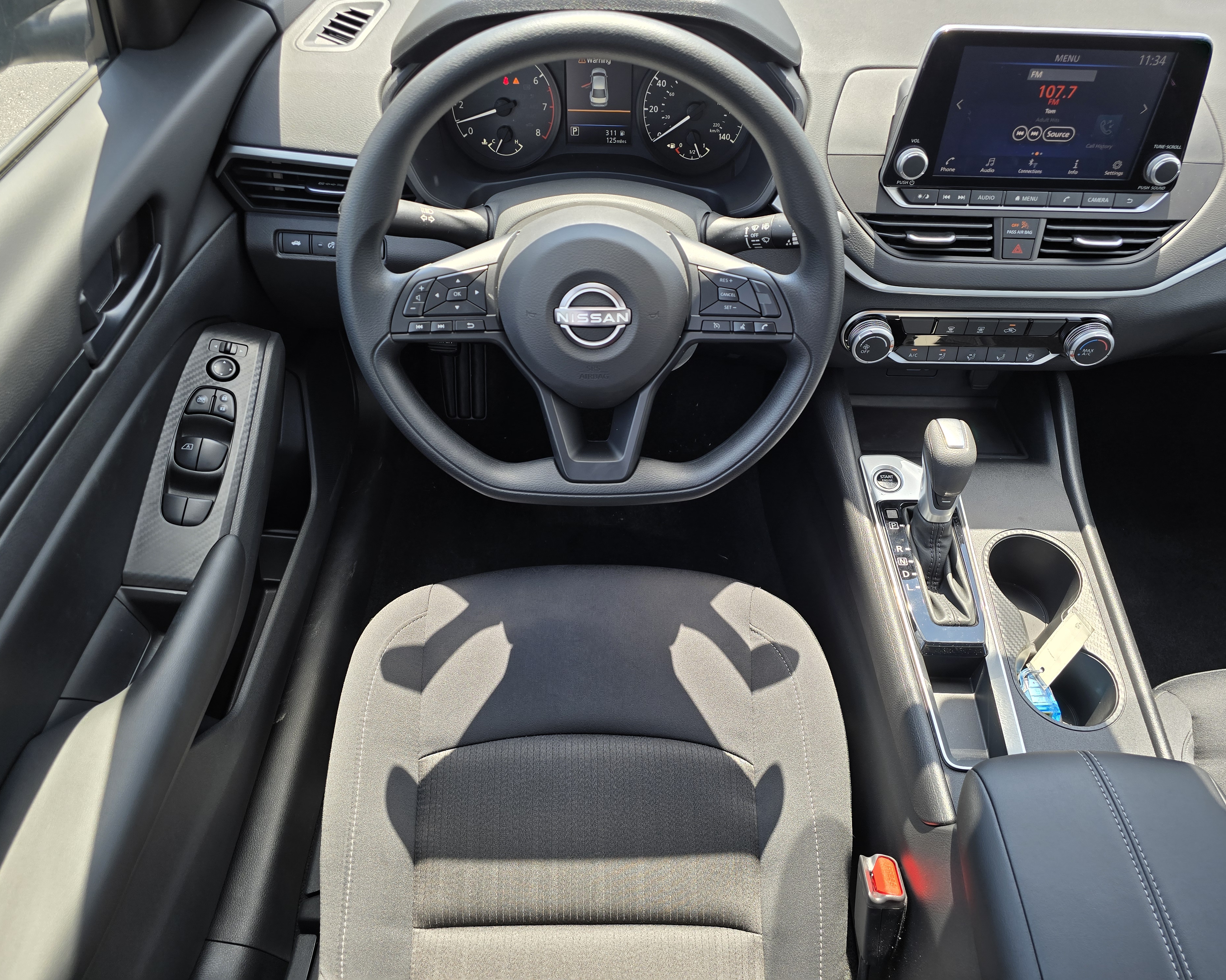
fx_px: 871
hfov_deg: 70.2
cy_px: 489
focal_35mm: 24
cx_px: 646
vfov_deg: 58.8
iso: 20
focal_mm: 6.3
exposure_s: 1/180
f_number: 1.7
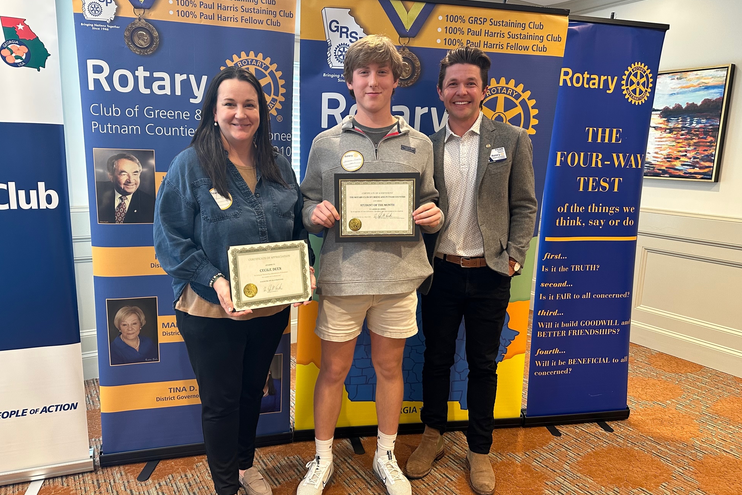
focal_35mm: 26
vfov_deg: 49.5
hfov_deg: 69.4
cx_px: 360
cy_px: 260
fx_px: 536
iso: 250
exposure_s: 1/60
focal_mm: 6.86
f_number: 1.78
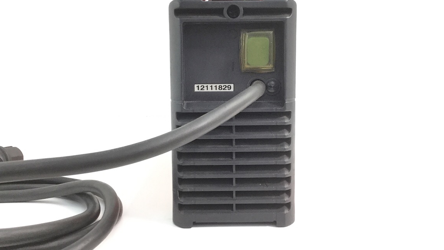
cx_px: 222
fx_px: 412
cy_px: 108
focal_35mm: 35
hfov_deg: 56.6
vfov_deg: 33.7
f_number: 2.4
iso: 80
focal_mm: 3.3
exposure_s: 1/33
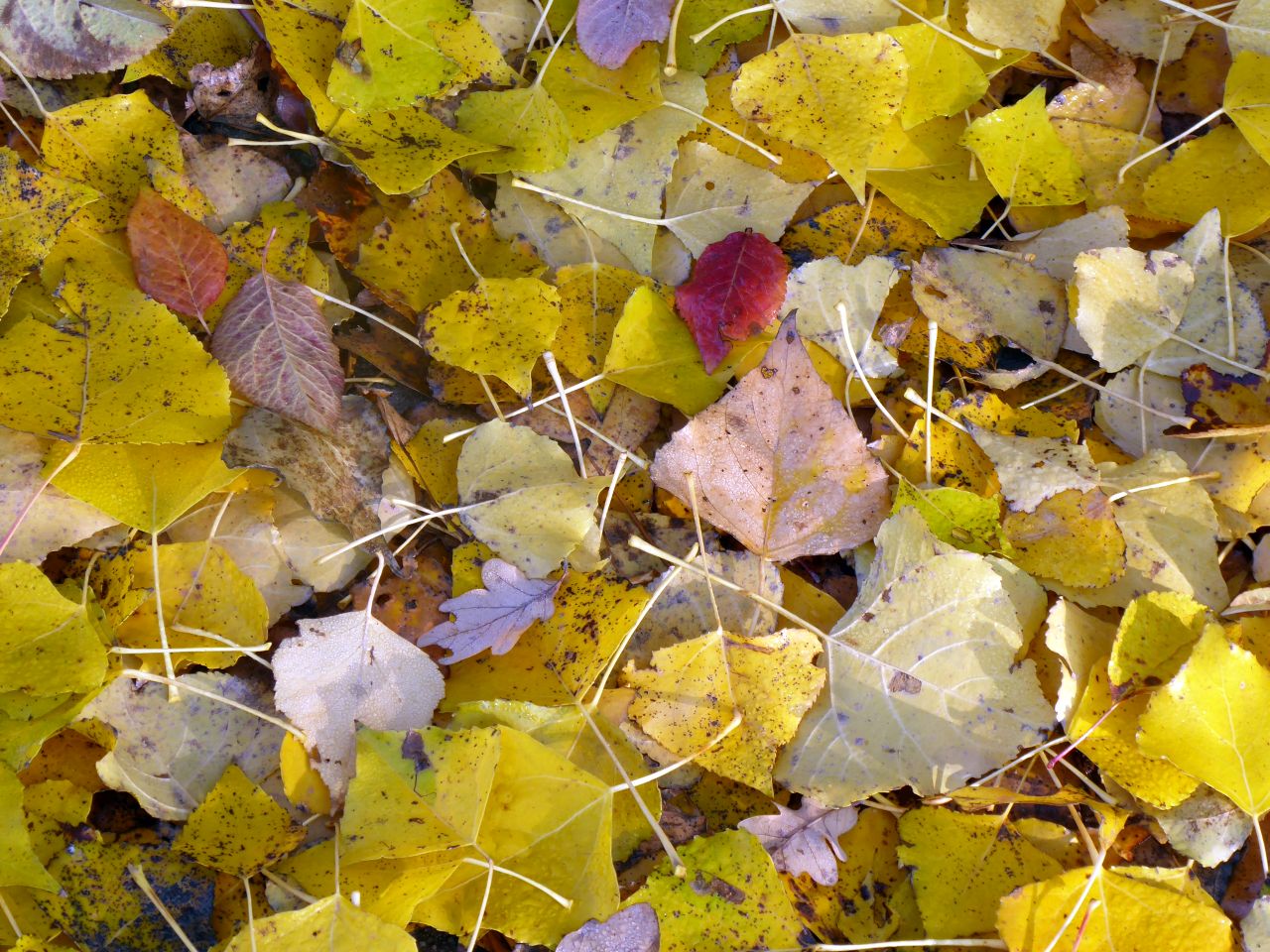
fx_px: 5503
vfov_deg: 9.9
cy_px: 476
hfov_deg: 13.2
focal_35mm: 150
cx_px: 635
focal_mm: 24.2
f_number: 5.3
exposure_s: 1/80
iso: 80
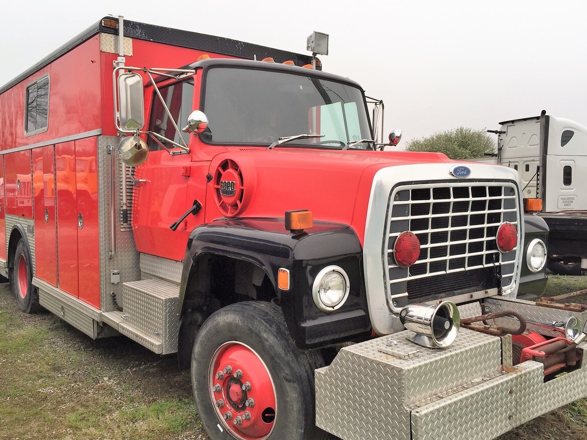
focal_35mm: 32
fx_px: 543
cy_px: 241
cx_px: 282
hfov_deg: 56.8
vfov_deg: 44.1
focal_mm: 4.15
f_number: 2.2
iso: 32
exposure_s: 1/247
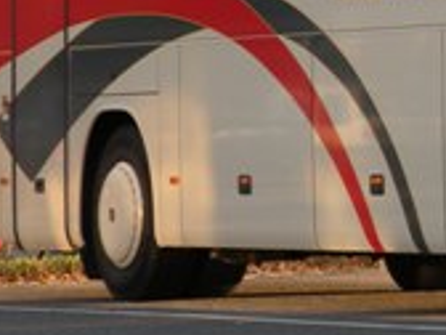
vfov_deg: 3.9
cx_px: 722
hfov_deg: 5.1
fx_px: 4960
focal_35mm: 385
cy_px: -53
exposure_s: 1/110
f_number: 4
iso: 64
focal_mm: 17.9
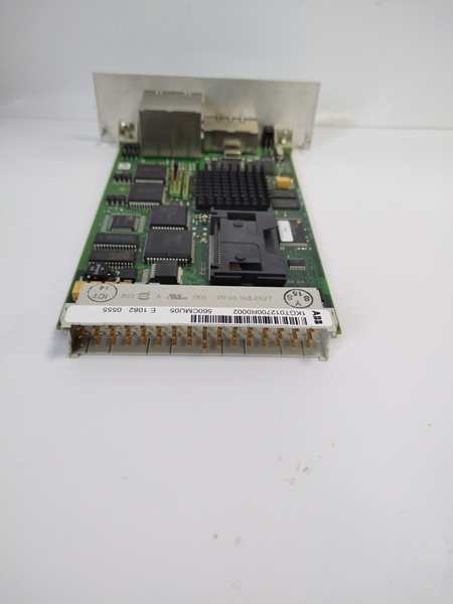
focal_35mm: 26
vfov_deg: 67.3
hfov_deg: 53.1
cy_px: 302
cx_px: 226
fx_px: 454
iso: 341
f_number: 1.8
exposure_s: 1/33.3
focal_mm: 4.75
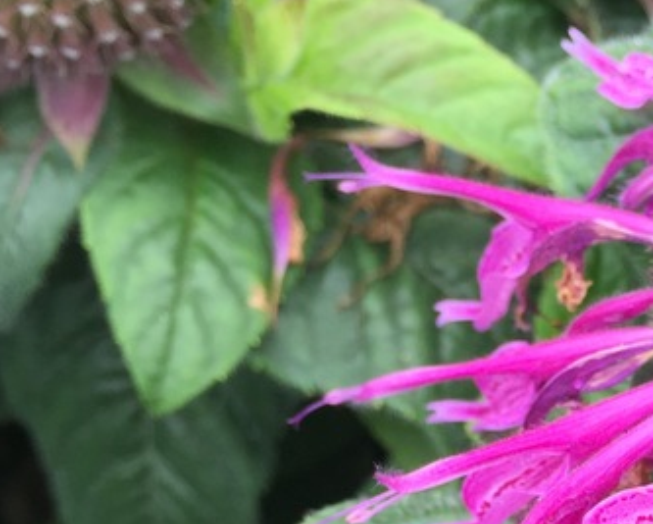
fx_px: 1683
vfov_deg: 17.0
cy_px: 595
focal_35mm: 87
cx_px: 718
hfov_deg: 20.9
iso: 32
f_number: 2.2
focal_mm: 4.15
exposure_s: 1/350
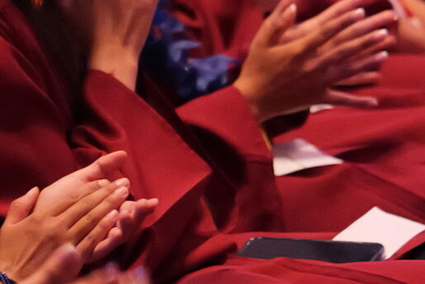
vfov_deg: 3.3
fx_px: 4946
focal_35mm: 419
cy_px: -137
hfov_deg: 4.9
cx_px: -1
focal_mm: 105
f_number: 4
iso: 20000
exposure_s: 1/125
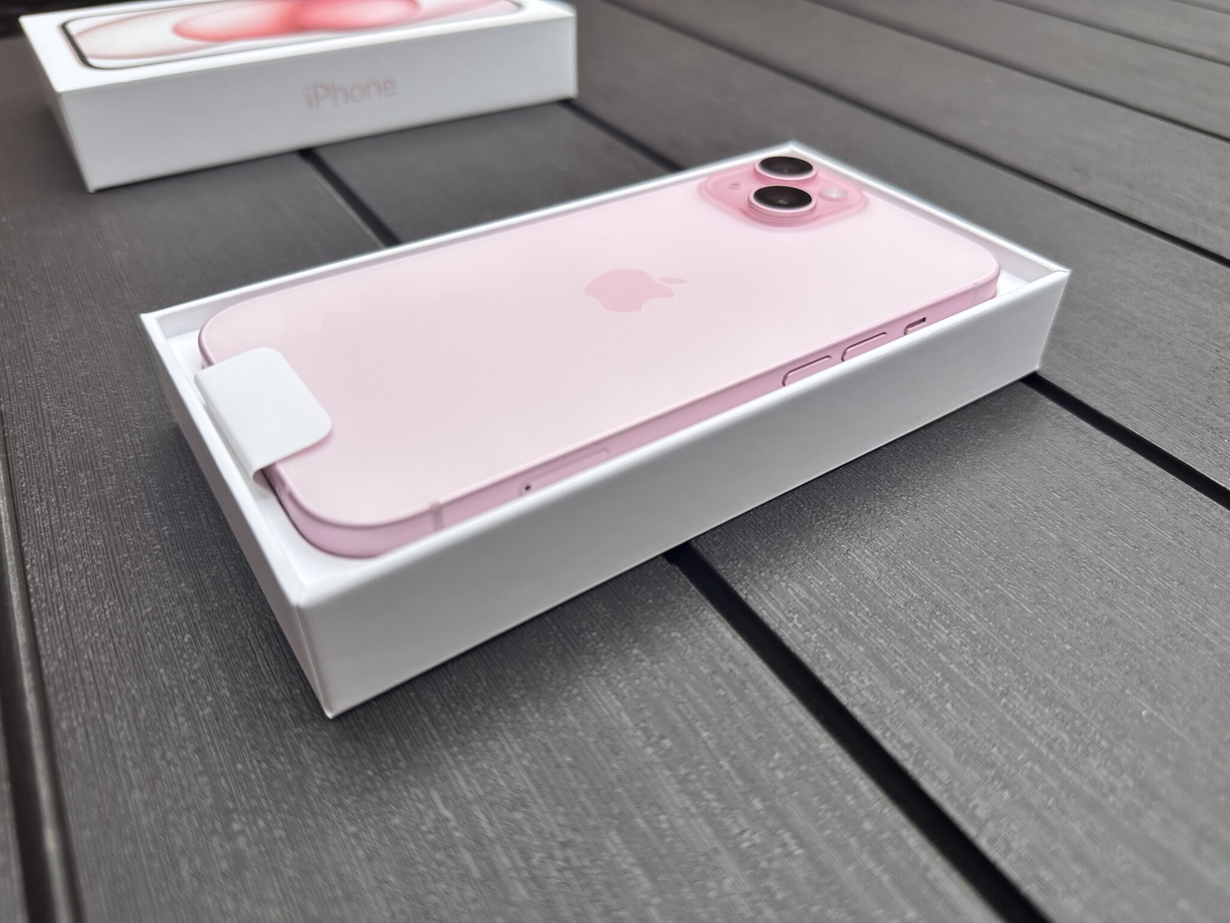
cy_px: 462
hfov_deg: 71.6
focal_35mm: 24
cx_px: 615
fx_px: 853
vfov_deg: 56.8
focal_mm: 6.86
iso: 80
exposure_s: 1/903
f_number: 1.78
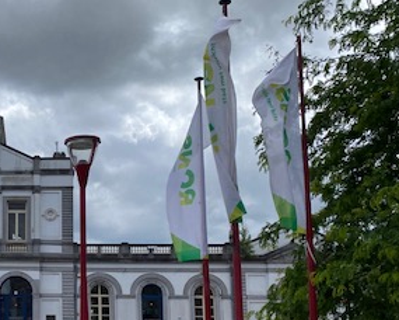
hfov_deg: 30.4
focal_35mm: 57
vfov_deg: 26.4
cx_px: -10
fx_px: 673
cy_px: 236
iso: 32
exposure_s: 1/4274
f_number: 1.8
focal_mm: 4.25
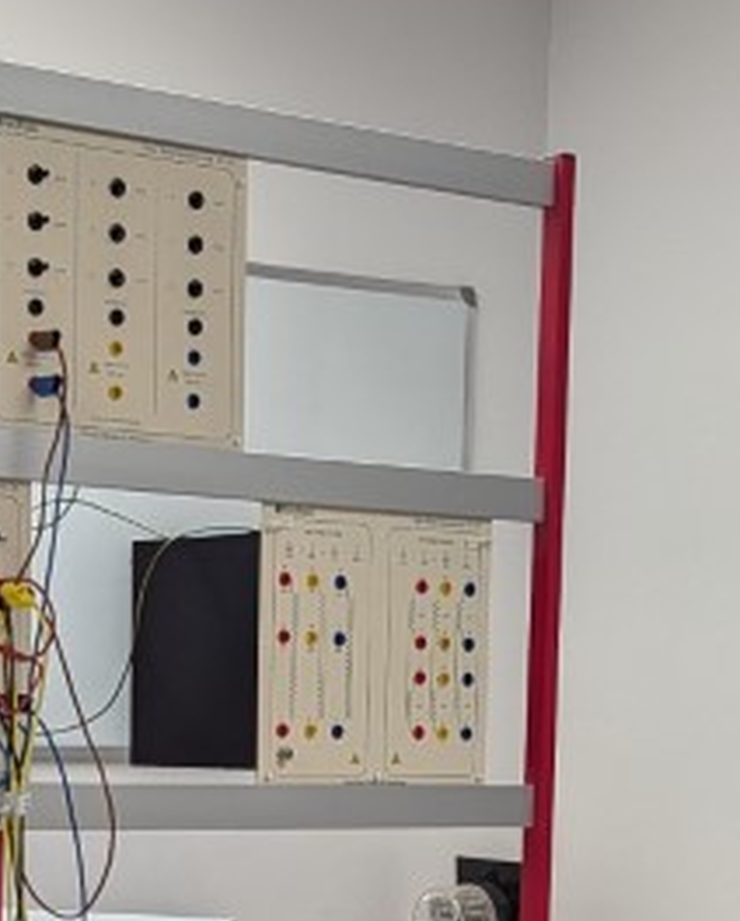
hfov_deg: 14.6
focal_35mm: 106
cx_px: 316
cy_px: 1074
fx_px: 2895
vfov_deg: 17.3
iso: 57
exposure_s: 1/66
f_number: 1.85
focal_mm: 6.81
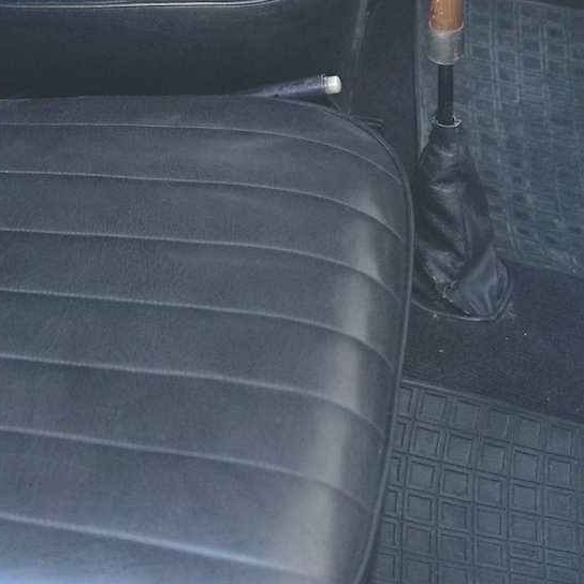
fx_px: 1432
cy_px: 39
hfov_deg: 22.7
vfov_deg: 22.4
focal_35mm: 75
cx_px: 119
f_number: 2.8
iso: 3200
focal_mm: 24
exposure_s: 1/1600
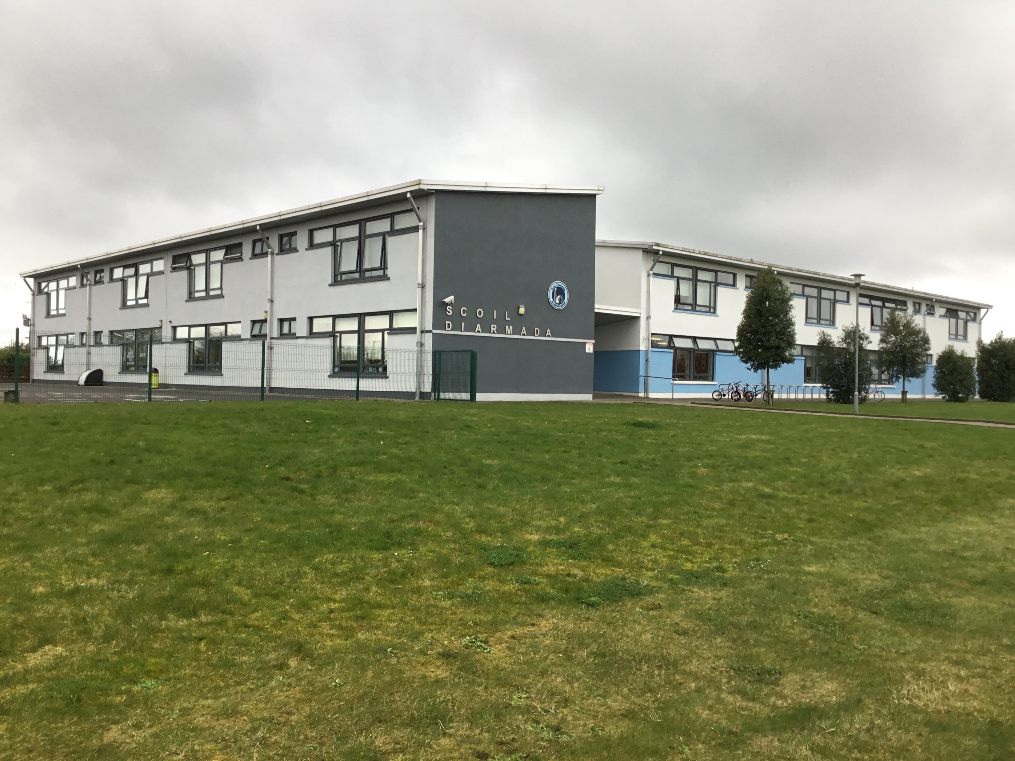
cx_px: 508
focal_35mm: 31
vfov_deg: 45.4
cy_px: 380
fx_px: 909
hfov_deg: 58.4
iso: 25
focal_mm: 3.3
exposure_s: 1/100
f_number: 2.4
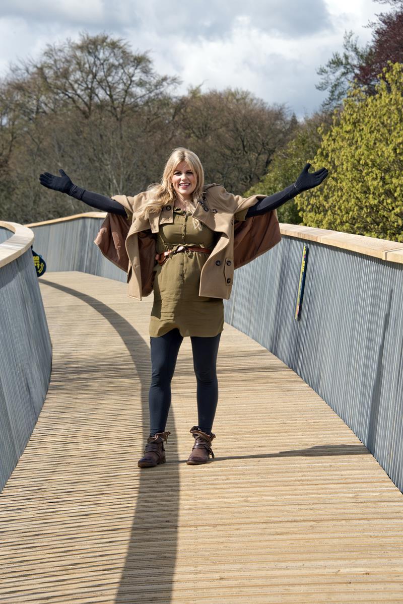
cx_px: 202
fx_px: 2047
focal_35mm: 122
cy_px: 302
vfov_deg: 16.8
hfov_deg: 11.2
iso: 100
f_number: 11
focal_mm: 122
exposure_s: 1/125
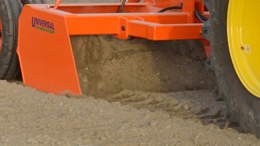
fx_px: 2111
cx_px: 15
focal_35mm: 306
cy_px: 44
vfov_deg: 4.0
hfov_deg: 7.0
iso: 800
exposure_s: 1/1250
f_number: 4.2
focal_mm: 85
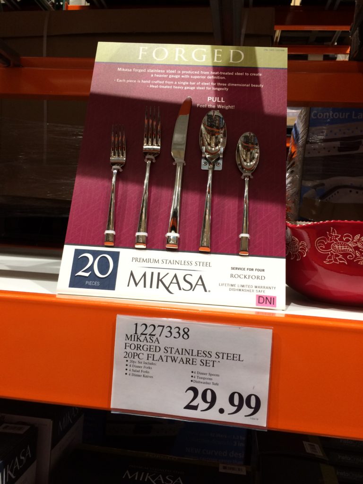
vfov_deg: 61.7
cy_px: 242
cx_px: 182
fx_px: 405
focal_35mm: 29
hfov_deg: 48.2
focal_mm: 4.15
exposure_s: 1/30
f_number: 2.2
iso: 80
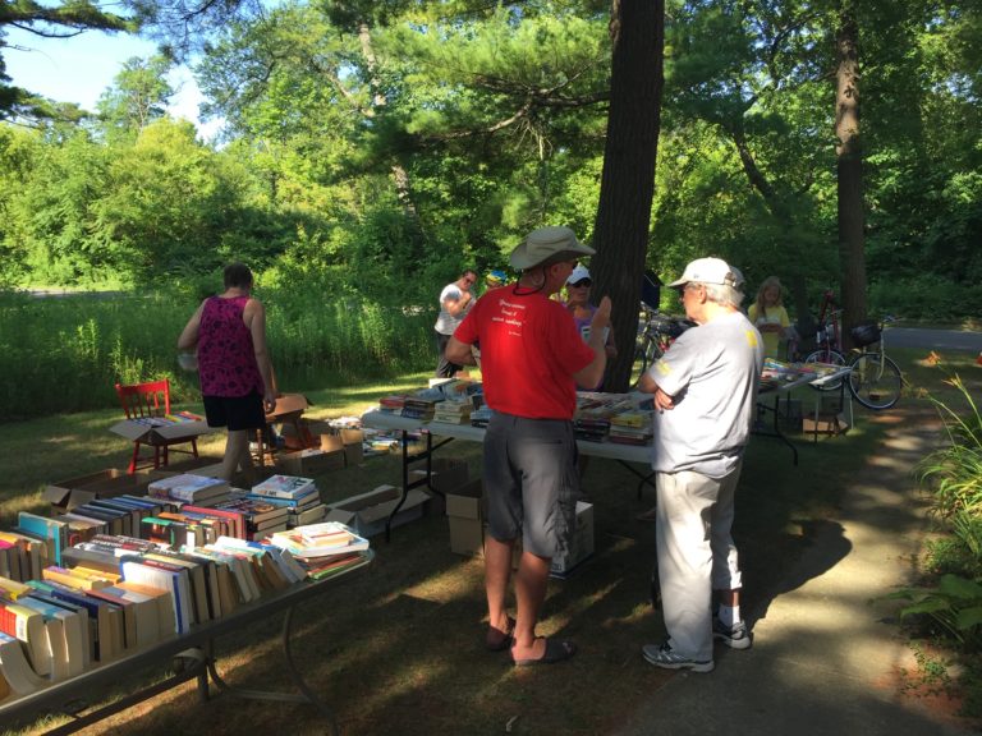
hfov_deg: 61.7
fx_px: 823
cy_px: 368
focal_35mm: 29
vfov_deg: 48.2
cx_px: 491
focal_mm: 4.15
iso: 32
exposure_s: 1/363
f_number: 2.2
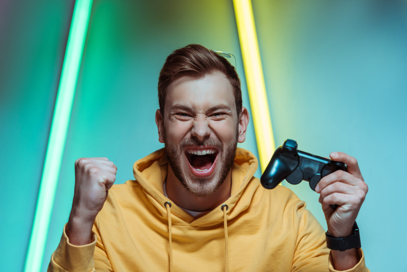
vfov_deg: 9.8
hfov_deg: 14.6
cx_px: 204
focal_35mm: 140
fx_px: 1583
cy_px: 136
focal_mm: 140
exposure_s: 1/160
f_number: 4
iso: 125
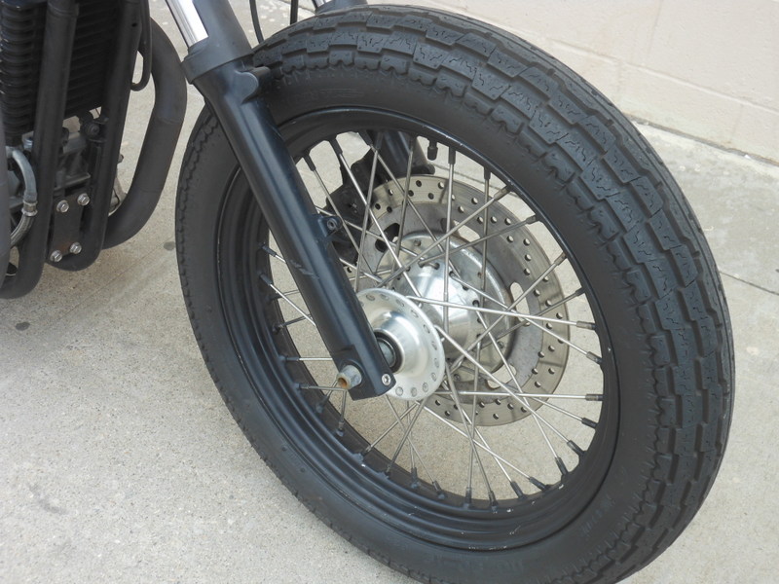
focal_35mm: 43
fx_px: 968
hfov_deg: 43.9
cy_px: 292
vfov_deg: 33.6
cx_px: 390
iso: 80
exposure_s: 1/200
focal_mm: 7.7
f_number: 3.8
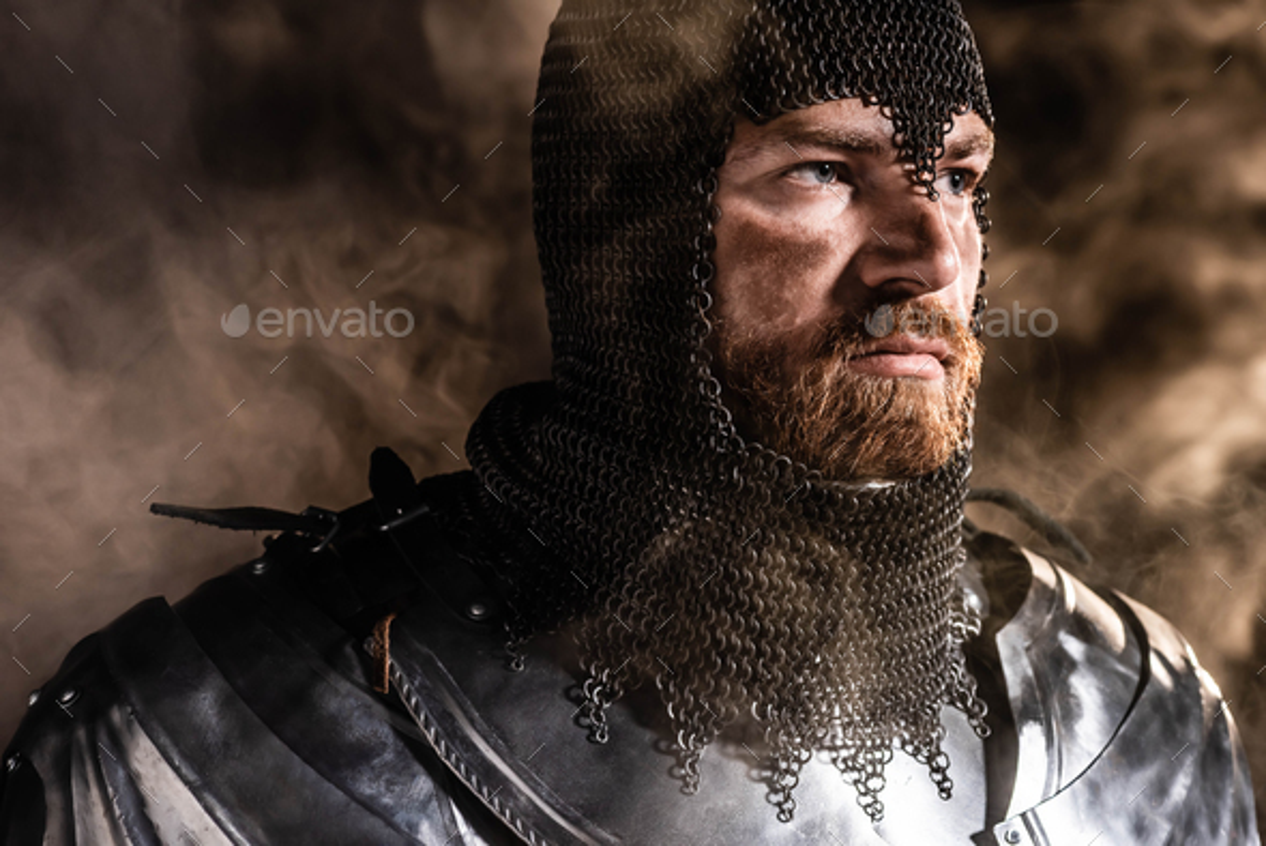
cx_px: 633
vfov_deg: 13.1
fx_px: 3694
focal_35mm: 105
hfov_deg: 19.4
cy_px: 423
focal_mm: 105
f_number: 8
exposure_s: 1/200
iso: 200
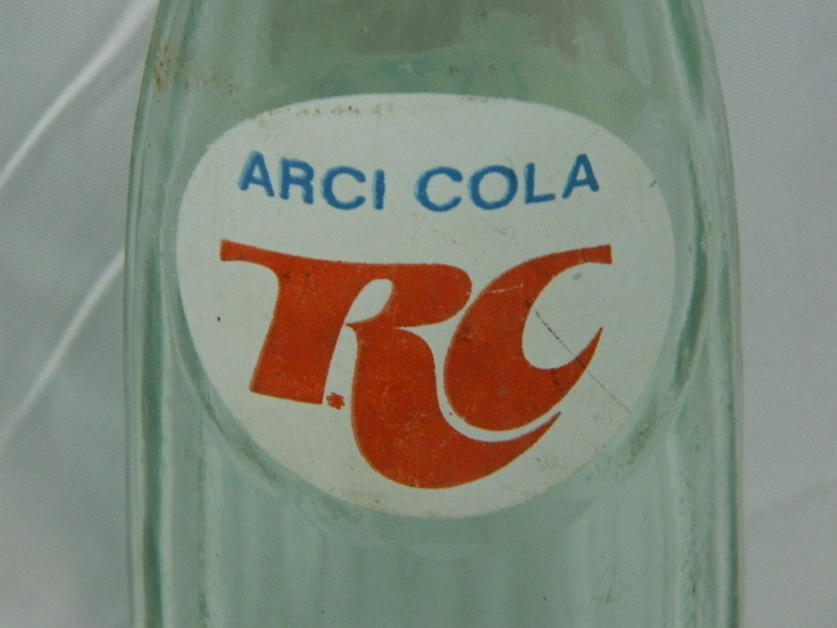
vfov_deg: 6.7
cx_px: 418
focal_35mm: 221
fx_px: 5344
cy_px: 314
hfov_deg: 9.0
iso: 400
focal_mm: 39.7
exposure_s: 1/125
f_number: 5.4
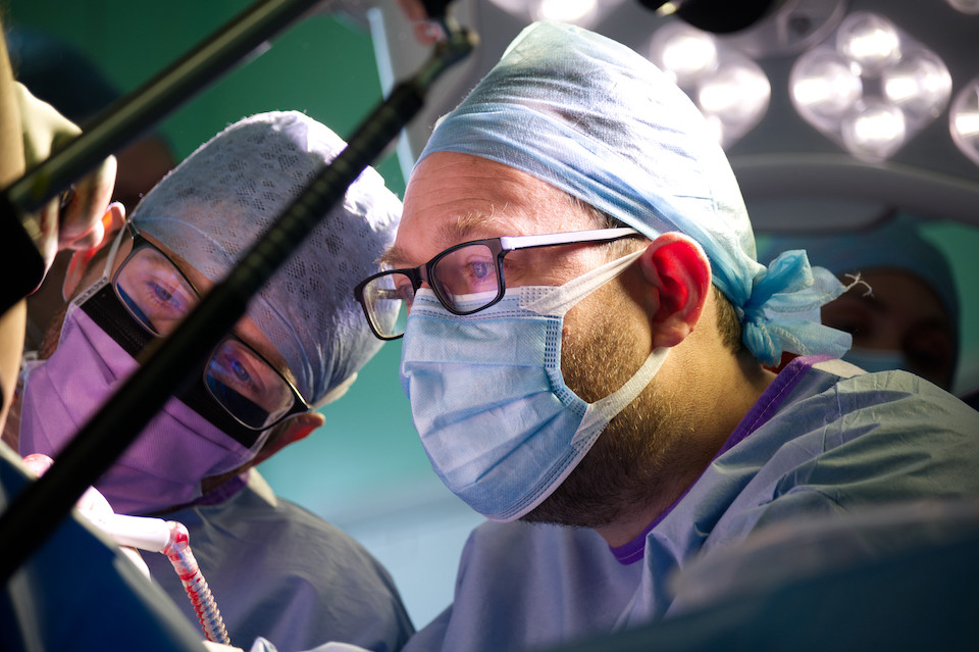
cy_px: 326
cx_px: 490
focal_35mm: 175
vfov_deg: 7.8
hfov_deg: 11.8
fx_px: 4756
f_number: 5.3
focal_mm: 175
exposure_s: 1/200
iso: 640
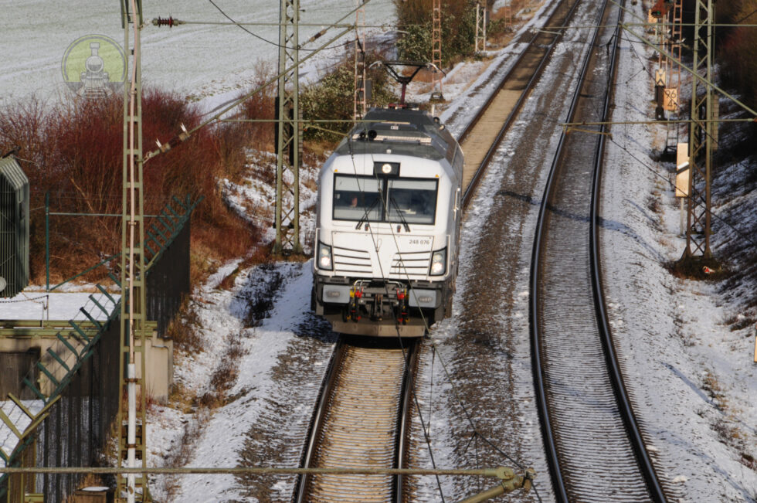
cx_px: 378
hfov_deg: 6.9
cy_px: 252
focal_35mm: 300
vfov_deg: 4.6
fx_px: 6301
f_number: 29
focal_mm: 200
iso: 400
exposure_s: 1/160
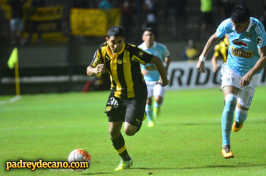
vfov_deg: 3.0
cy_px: 88
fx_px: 3318
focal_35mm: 450
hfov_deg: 4.6
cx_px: 133
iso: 5000
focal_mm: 300
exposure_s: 1/500
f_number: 4
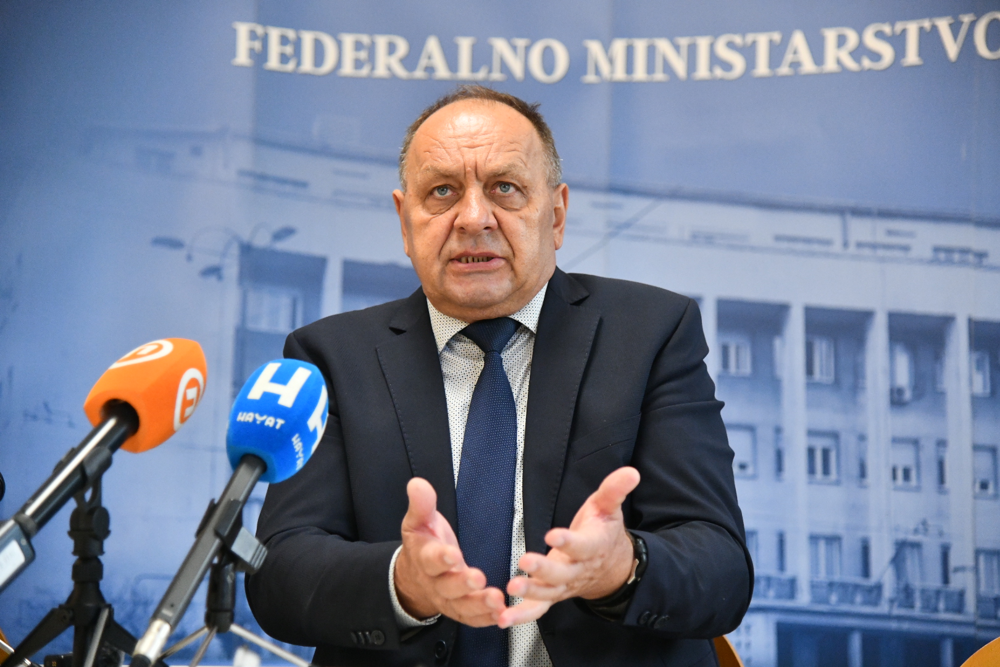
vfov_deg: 16.7
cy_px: 334
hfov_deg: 24.8
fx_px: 2278
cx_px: 500
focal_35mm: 82
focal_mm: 82
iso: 6400
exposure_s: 1/640
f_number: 4
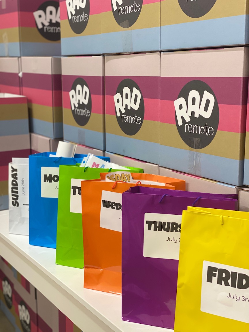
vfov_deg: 36.8
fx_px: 499
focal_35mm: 52
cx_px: 124
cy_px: 166
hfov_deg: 28.0
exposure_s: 1/60
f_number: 2
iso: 160
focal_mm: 6
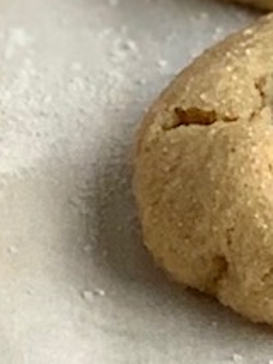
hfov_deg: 4.7
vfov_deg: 5.9
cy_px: -689
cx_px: -184
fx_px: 3278
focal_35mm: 312
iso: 64
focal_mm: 6
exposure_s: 1/122
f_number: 2.4
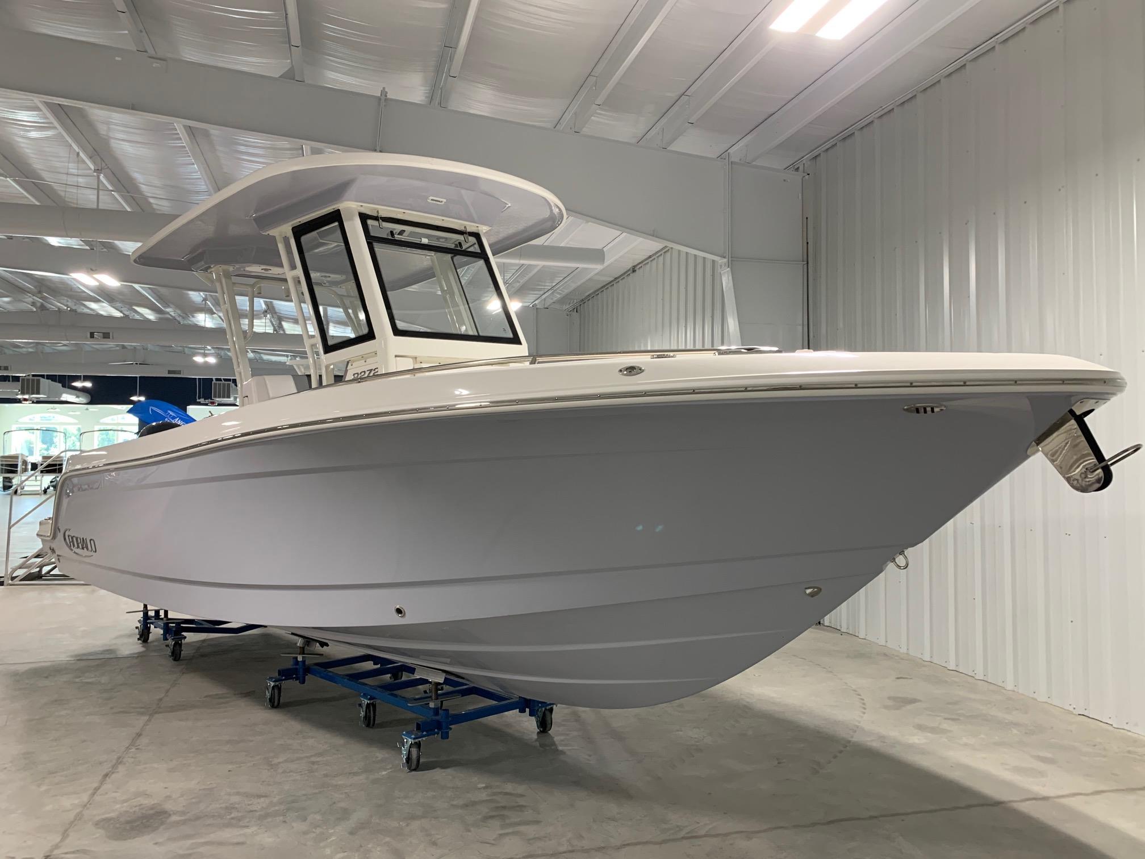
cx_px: 572
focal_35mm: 26
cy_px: 430
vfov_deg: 53.1
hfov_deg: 67.3
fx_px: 860
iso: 100
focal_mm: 4.25
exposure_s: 1/60
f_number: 1.8
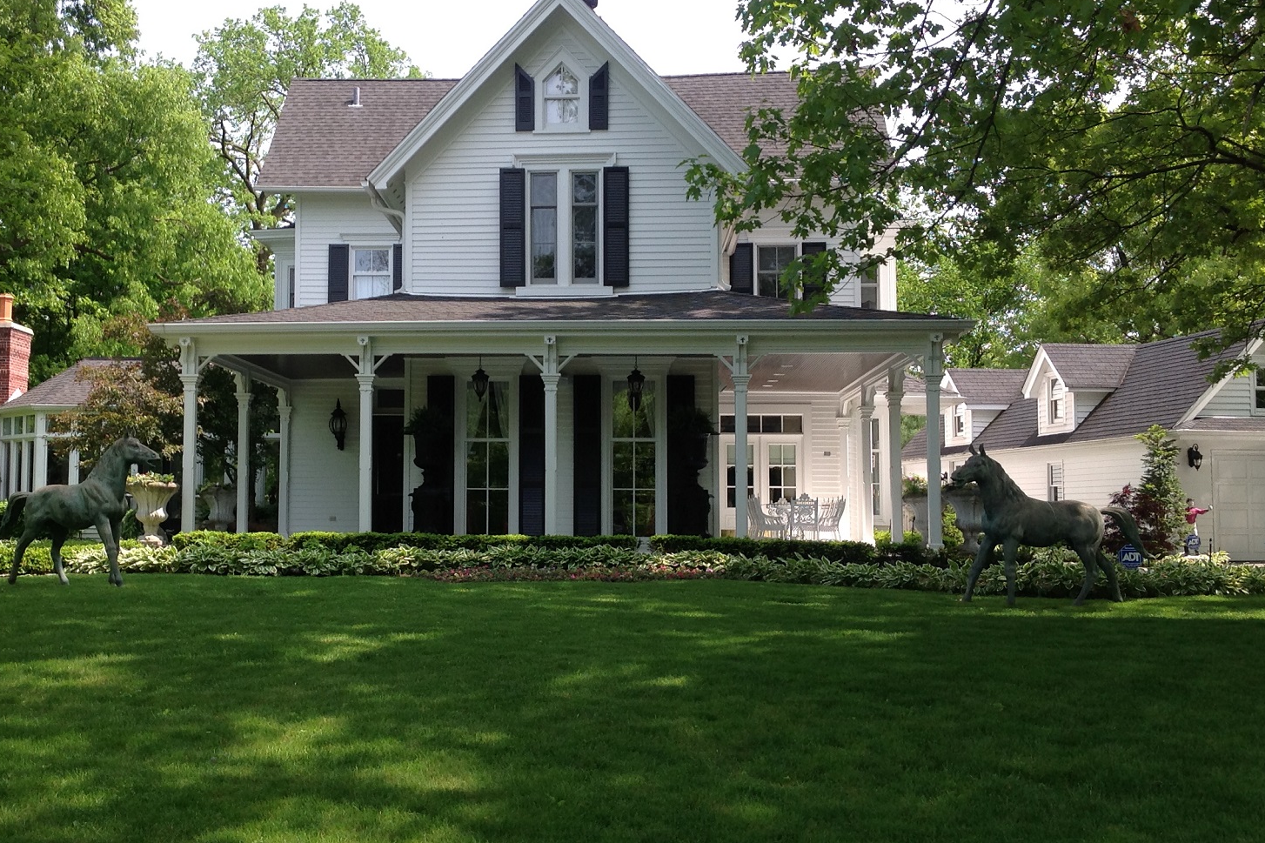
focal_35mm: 45
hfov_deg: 43.4
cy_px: 411
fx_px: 1581
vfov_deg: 29.9
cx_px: 505
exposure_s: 1/530
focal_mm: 4.28
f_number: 2.4
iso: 50
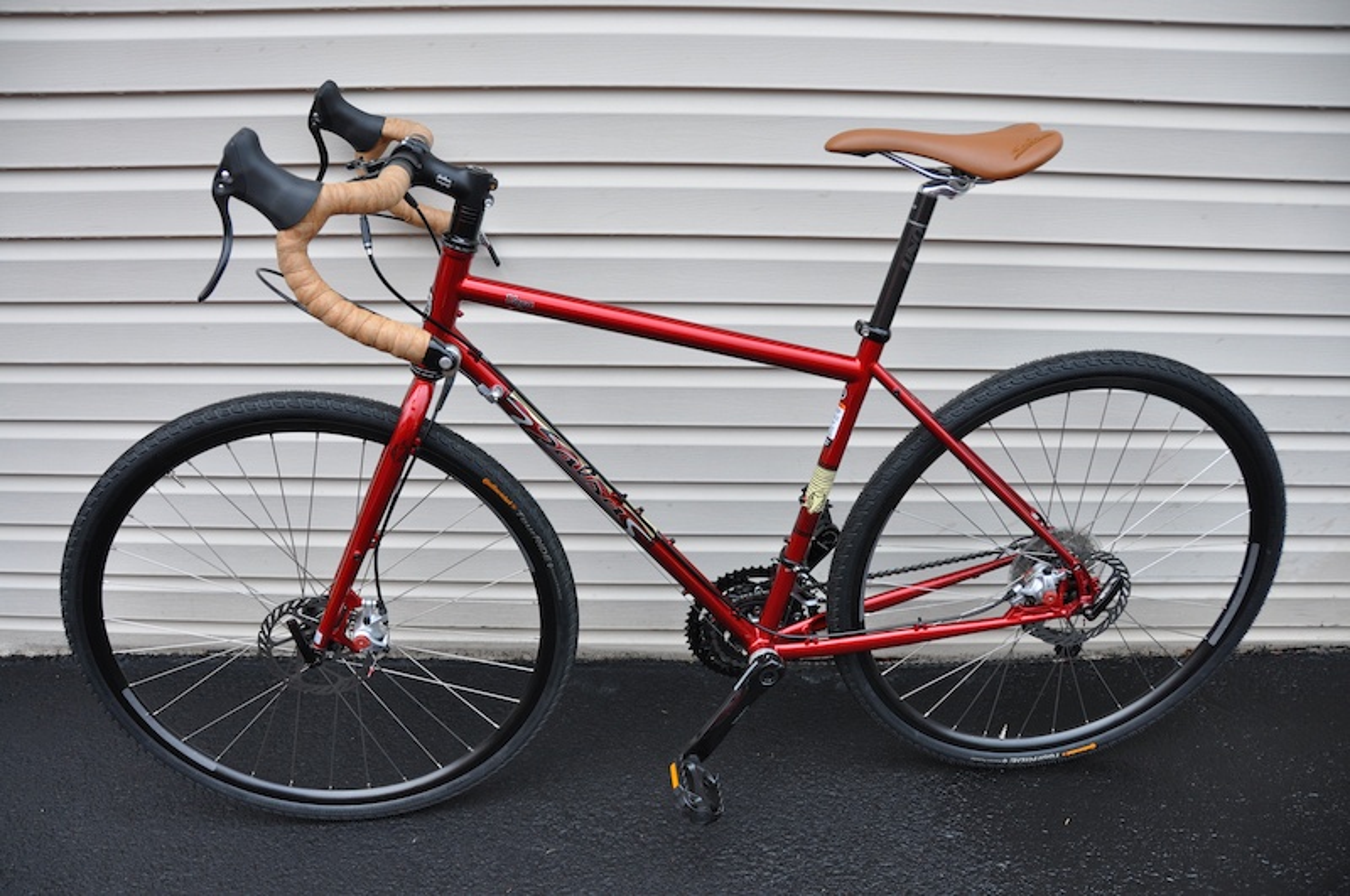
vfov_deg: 47.8
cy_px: 448
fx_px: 1011
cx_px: 675
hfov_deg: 67.5
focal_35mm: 27
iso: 200
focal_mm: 18
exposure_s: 1/60
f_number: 4
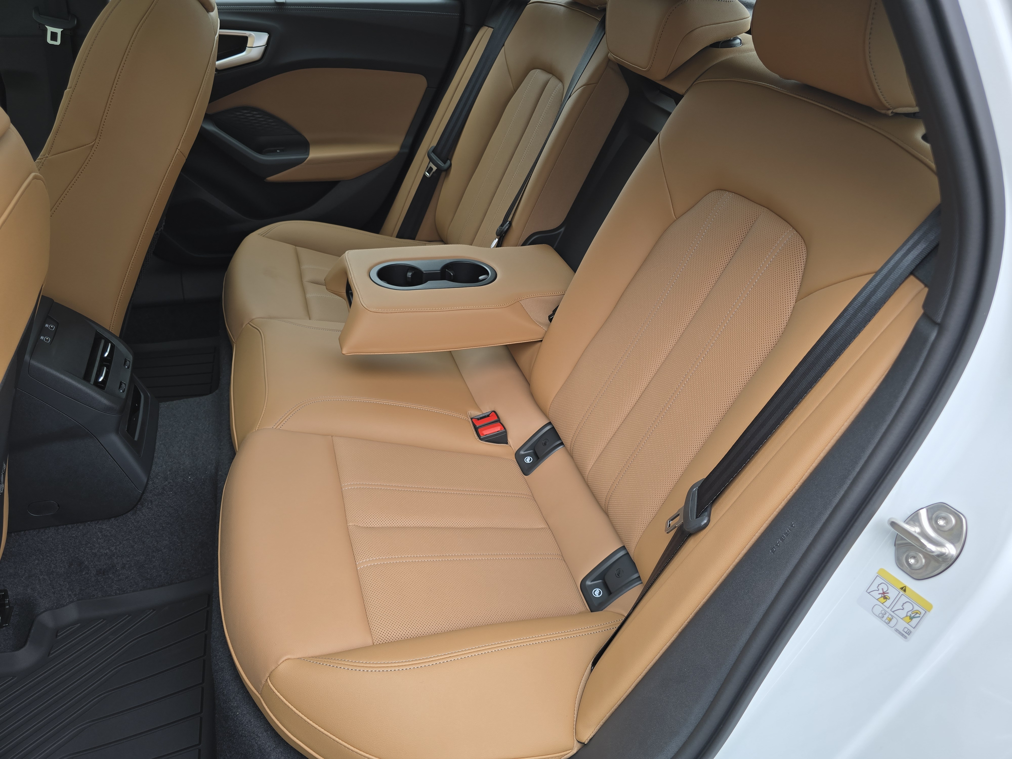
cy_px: 380
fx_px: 672
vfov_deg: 58.9
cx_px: 506
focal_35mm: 23
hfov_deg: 73.9
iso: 12
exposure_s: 1/120
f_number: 1.7
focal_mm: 6.3
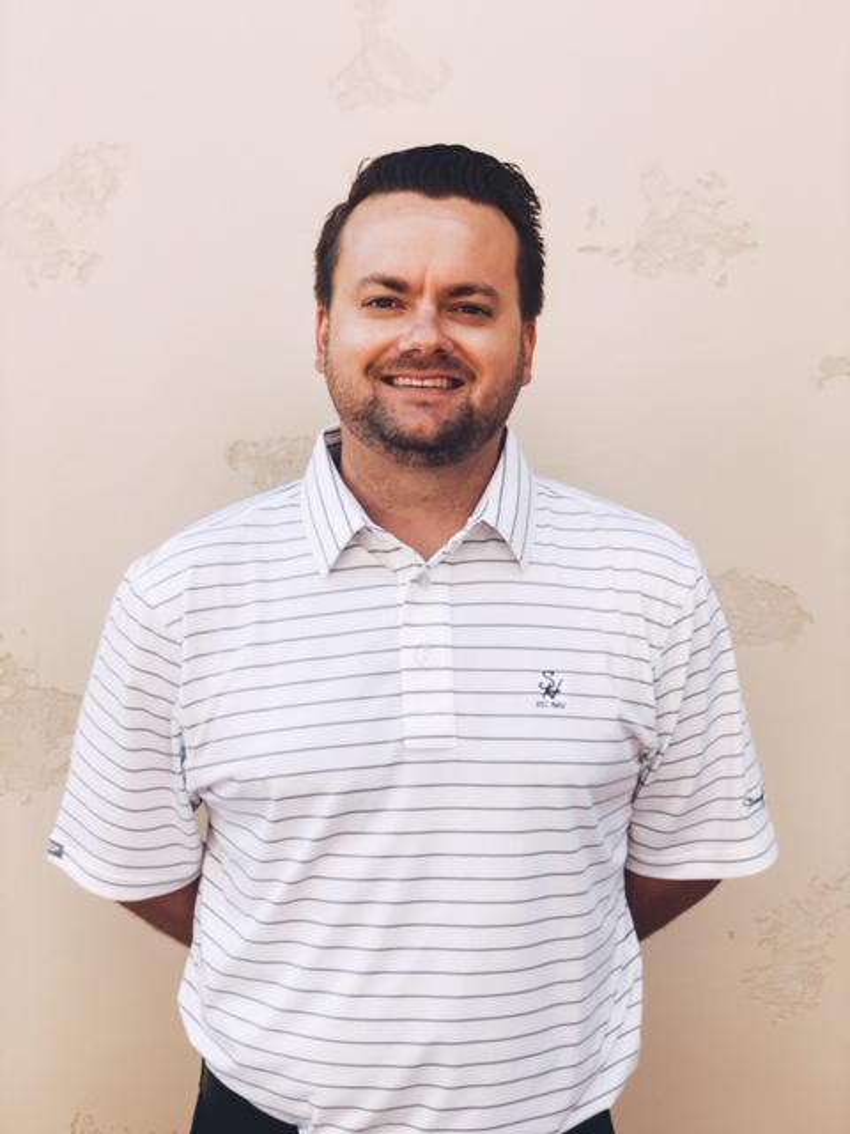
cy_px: 567
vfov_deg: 36.8
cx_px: 425
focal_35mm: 52
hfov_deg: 28.0
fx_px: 1702
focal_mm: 6
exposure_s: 1/160
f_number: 2.4
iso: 16
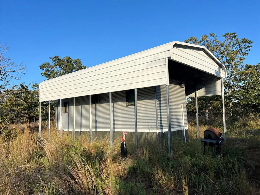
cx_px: 130
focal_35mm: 26
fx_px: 195
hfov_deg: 67.3
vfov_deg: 53.1
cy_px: 98
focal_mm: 5.7
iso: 50
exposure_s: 1/3571
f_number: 1.5
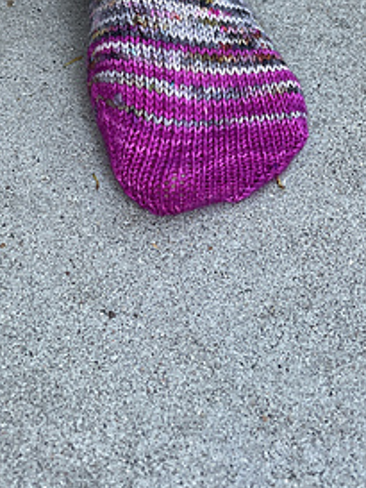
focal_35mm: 61
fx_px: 859
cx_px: 46
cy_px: -59
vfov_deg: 28.5
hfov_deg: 23.5
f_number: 1.6
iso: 32
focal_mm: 4.2
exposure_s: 1/940
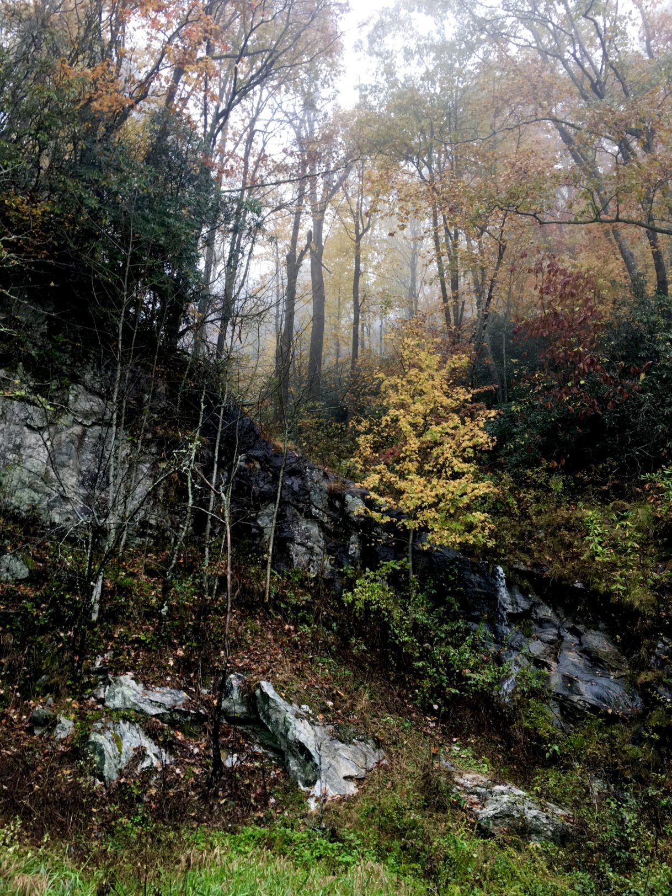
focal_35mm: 29
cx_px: 336
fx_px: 751
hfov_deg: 48.2
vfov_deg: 61.7
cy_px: 448
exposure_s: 1/120
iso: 40
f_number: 2.2
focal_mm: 4.15
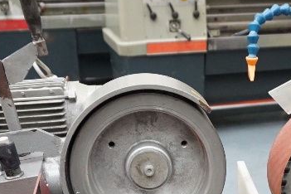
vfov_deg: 18.4
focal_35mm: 70
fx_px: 566
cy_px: 233
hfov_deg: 28.3
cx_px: 226
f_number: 4
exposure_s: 1/160
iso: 1250
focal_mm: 16
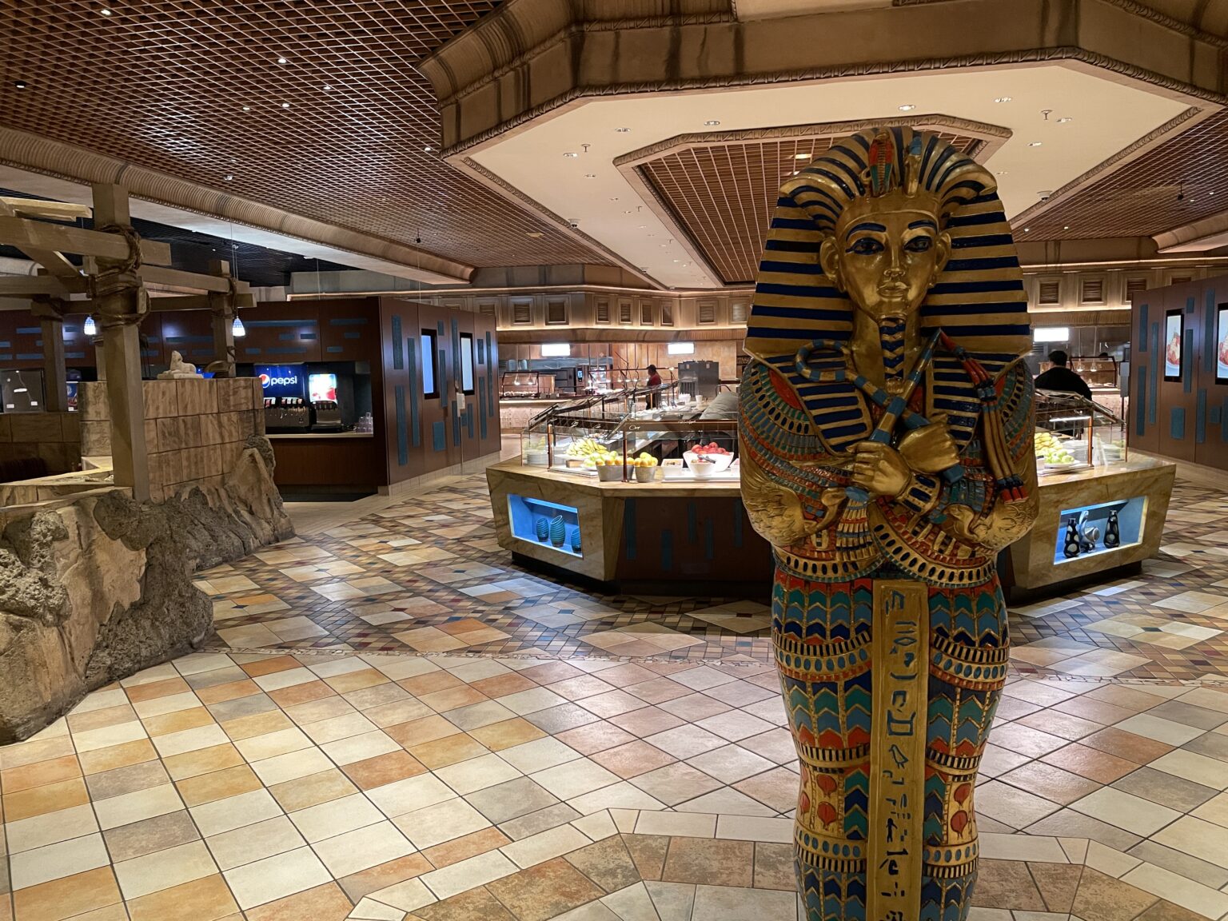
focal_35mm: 26
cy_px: 460
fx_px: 922
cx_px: 614
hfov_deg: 67.3
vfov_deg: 53.1
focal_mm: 4.2
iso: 320
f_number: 1.6
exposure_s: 1/60
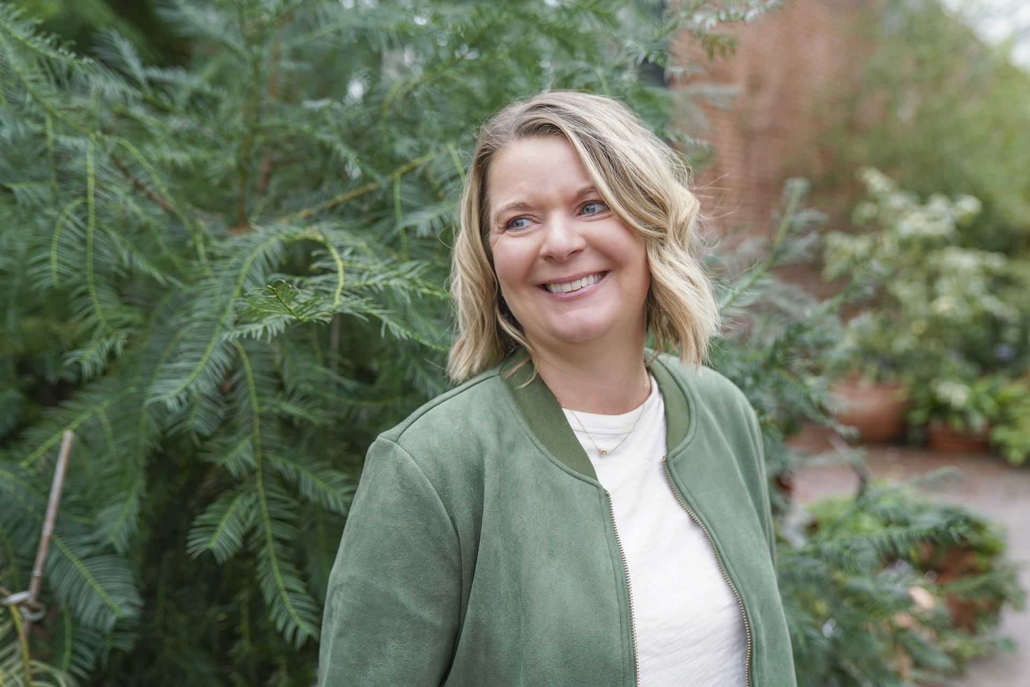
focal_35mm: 37
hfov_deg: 51.9
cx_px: 515
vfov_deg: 35.9
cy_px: 344
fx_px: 1059
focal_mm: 37
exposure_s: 1/320
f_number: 2.8
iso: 400
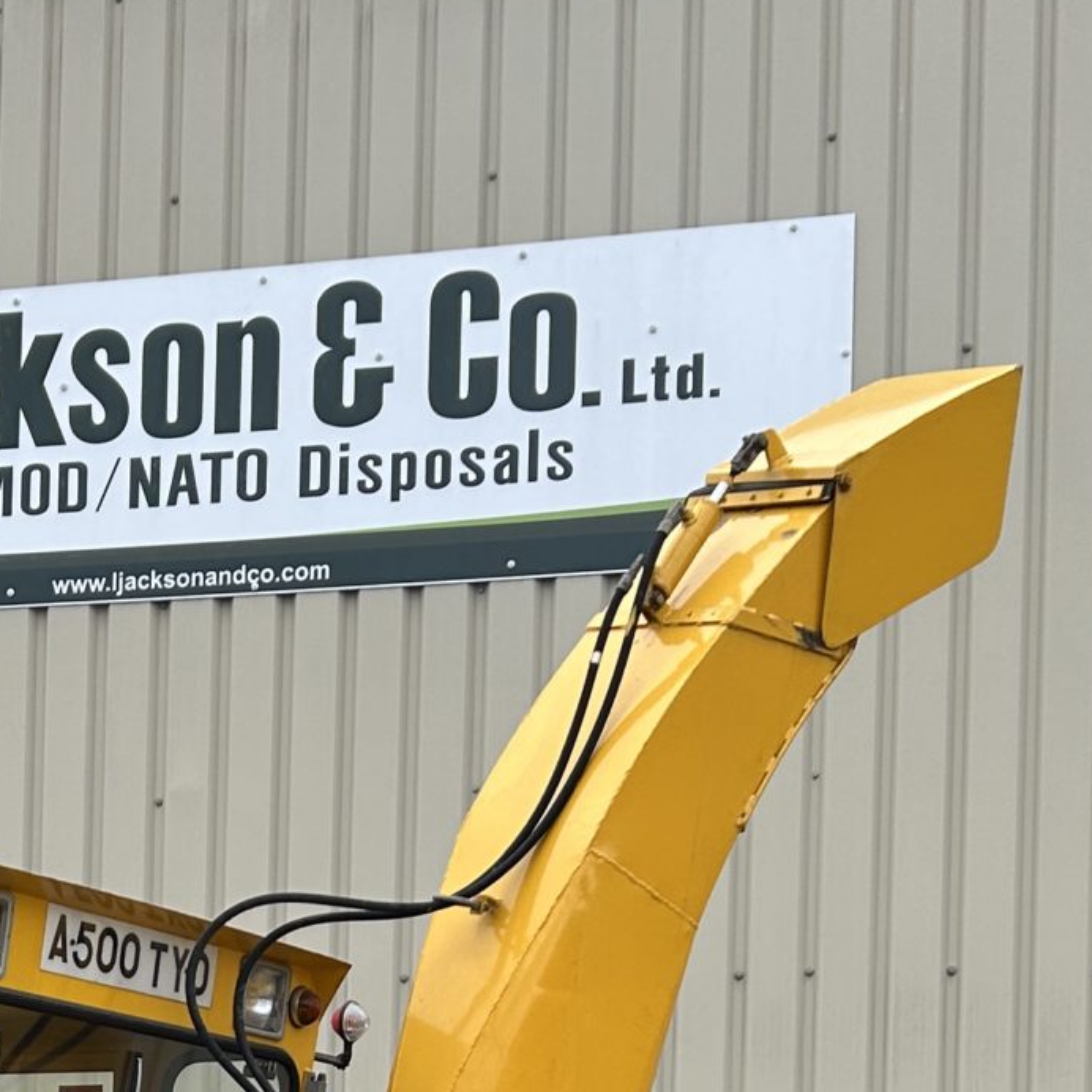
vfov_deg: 19.3
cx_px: 282
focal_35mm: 85
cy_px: 1294
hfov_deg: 20.3
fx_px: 3034
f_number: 1.5
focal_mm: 5.7
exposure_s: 1/1196
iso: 50
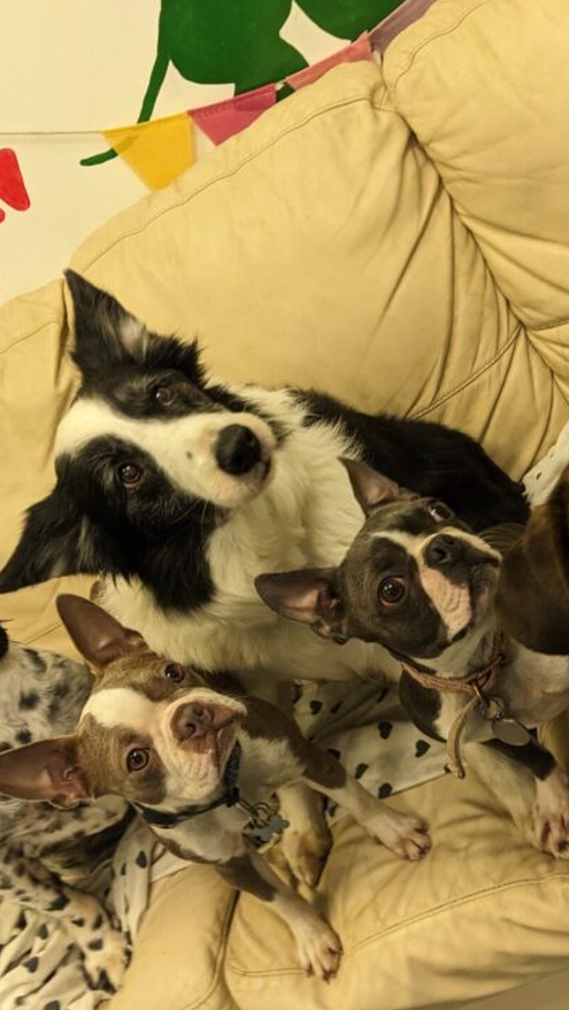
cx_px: 399
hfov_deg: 29.4
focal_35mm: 40
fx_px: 1072
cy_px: 507
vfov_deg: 50.5
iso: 124
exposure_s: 1/49.9
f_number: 1.73
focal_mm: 4.38
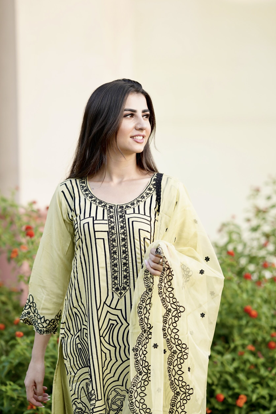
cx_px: 138
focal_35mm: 130
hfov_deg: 10.6
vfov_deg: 15.8
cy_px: 212
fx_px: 1494
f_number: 1.4
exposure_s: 1/500
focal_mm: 85
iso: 160
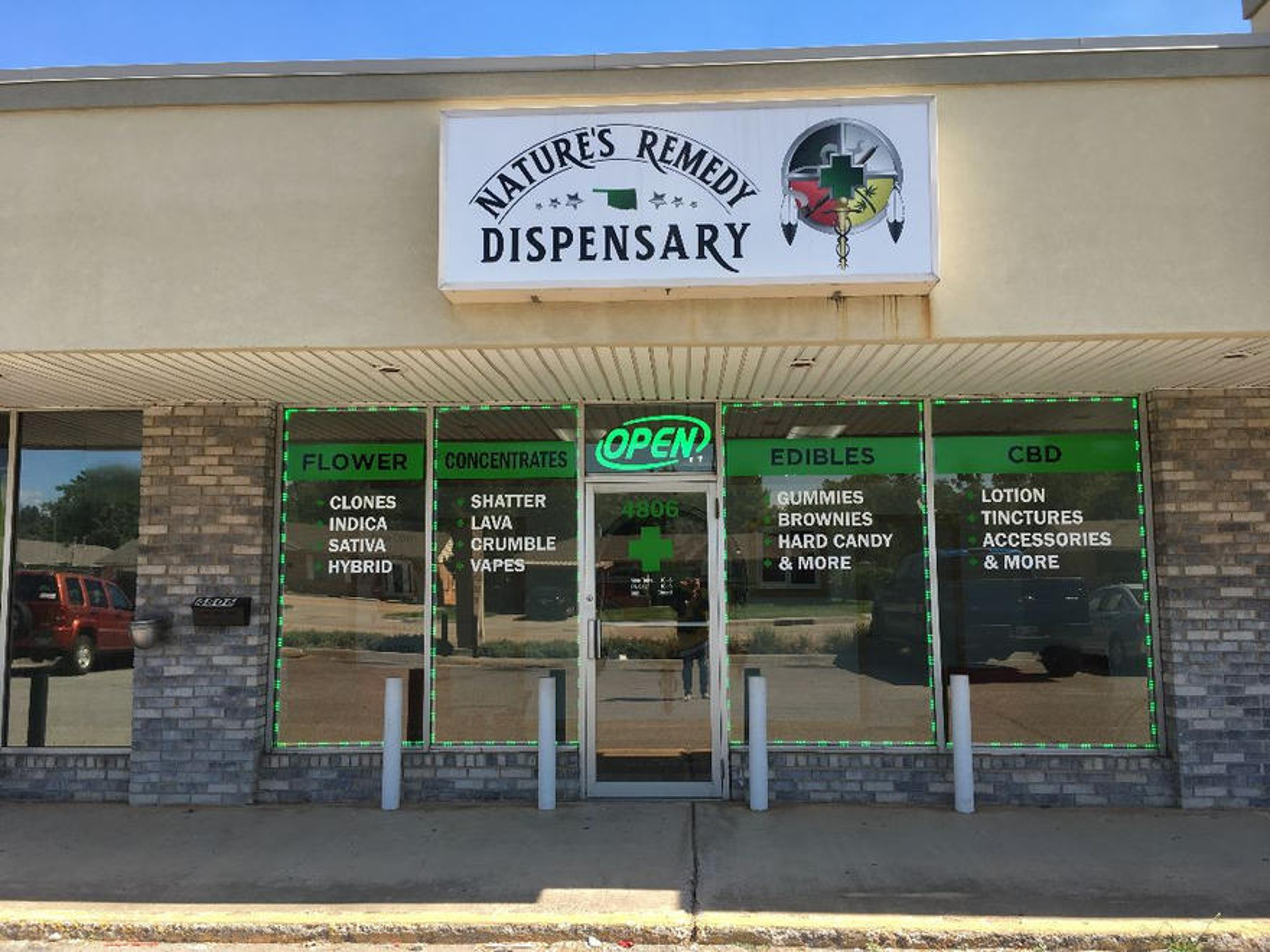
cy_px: 476
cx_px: 635
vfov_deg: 48.2
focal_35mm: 29
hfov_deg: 61.7
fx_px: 1064
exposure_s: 1/732
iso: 25
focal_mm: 4.15
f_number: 2.2
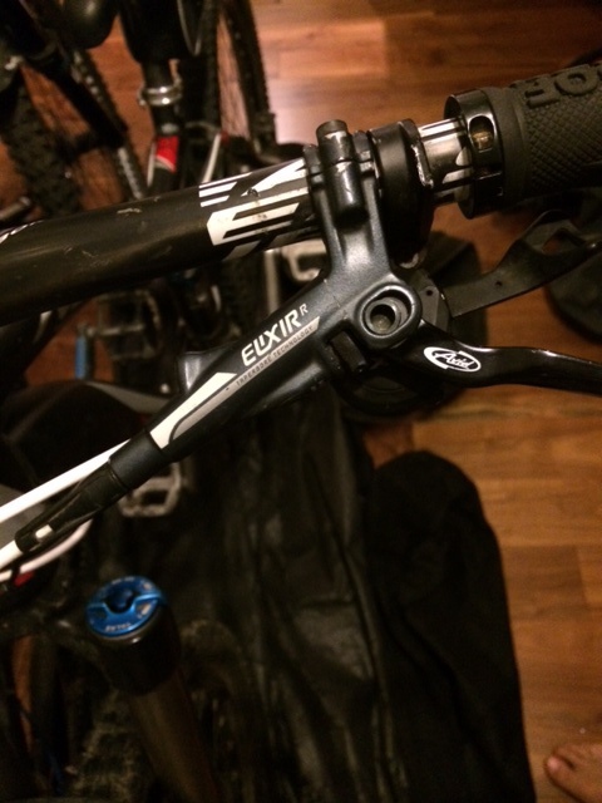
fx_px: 696
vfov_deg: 60.0
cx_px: 301
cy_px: 402
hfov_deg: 46.8
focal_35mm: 30
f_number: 2.2
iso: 500
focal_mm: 4.12
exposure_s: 1/15
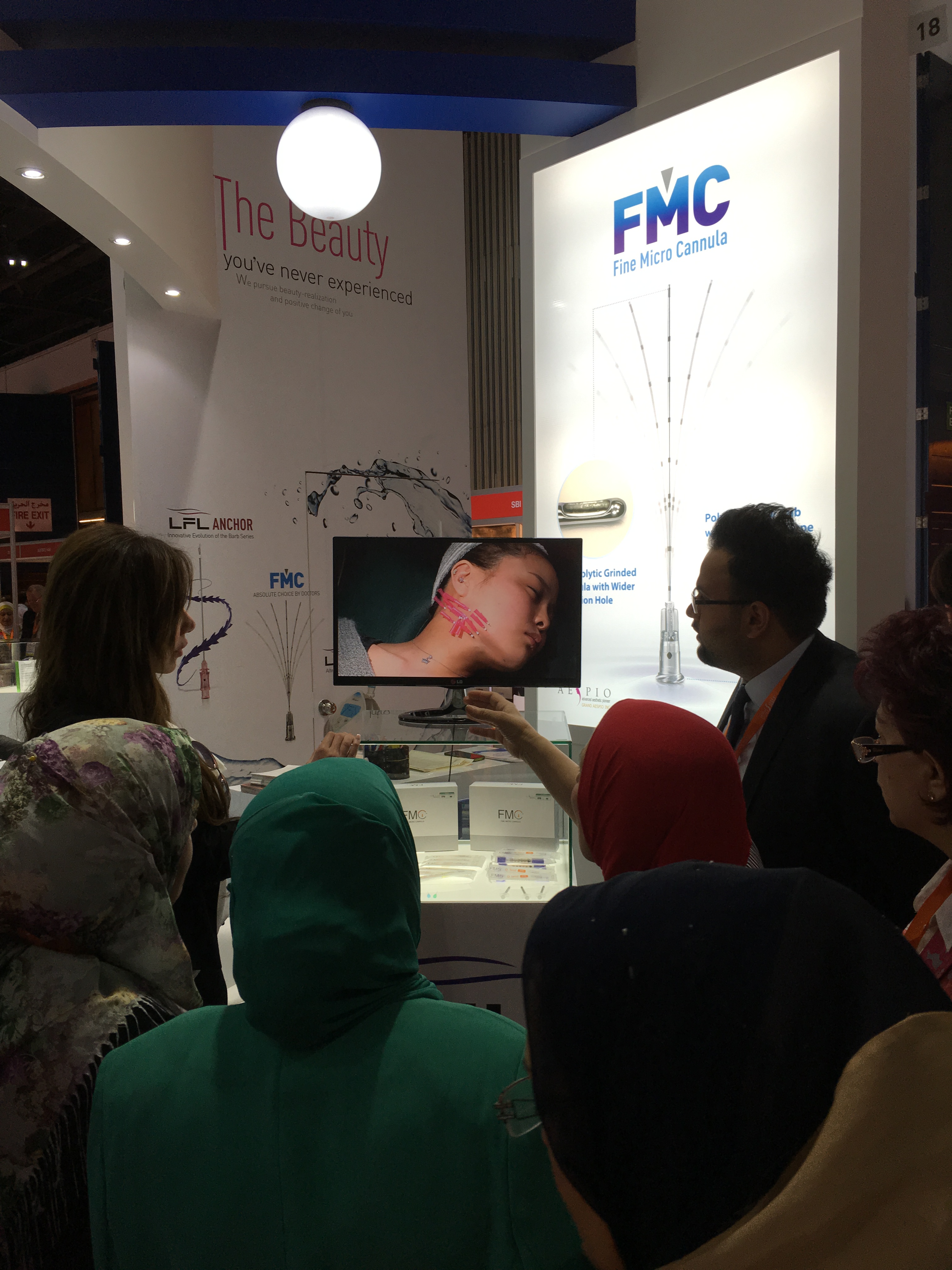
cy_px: 635
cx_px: 476
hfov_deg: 48.2
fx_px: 1063
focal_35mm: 29
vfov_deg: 61.7
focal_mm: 4.15
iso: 40
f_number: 2.2
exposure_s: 1/100
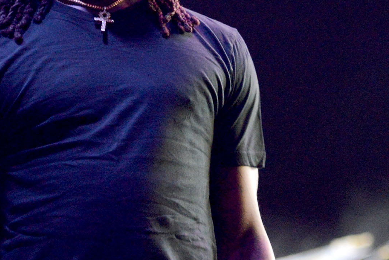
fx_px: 3016
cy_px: 125
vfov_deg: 4.9
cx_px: 141
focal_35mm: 279
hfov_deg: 7.4
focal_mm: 100
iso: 4000
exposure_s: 1/200
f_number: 2.8
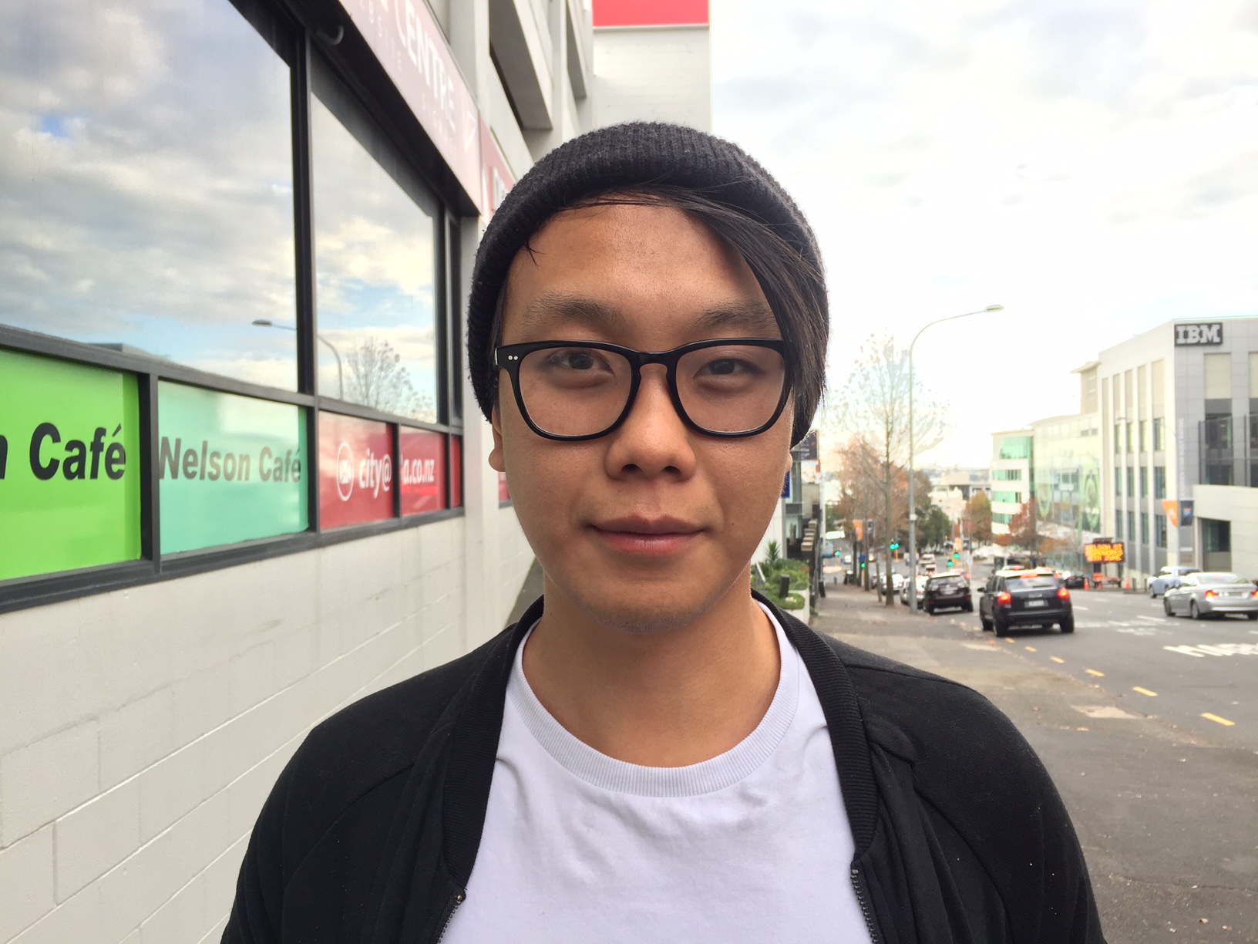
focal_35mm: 29
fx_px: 1054
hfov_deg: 61.7
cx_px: 629
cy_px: 472
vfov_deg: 48.2
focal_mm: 4.15
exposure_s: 1/100
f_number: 2.2
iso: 32
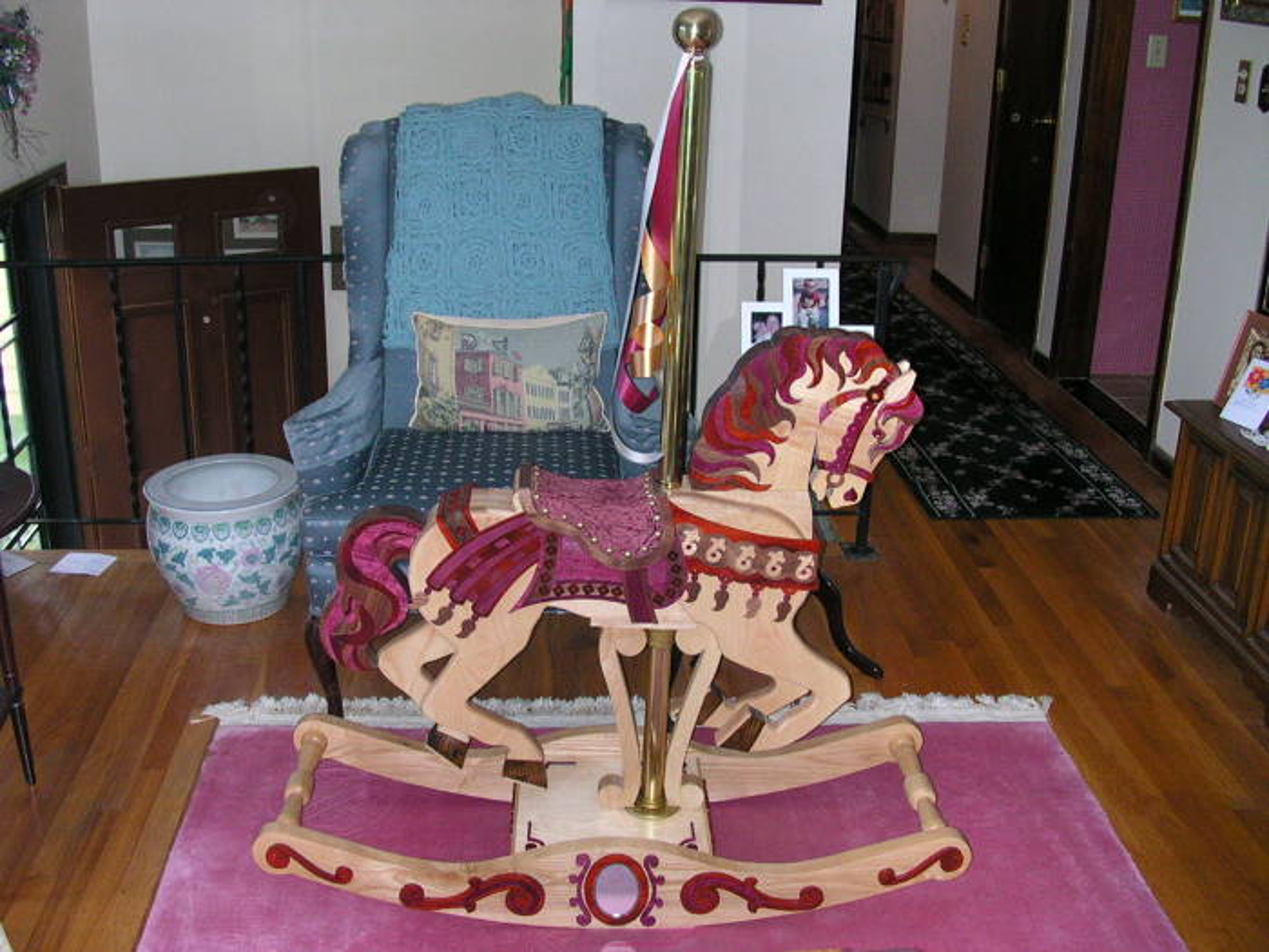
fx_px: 1356
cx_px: 634
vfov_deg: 38.7
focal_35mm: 37
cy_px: 476
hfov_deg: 50.1
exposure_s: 1/60
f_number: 2.7
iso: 251
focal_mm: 5.6
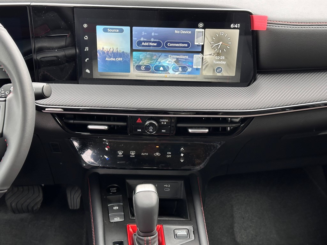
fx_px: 453
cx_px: 164
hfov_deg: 39.7
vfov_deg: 30.3
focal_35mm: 48
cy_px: 122
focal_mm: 6.86
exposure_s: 1/76
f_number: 1.78
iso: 80
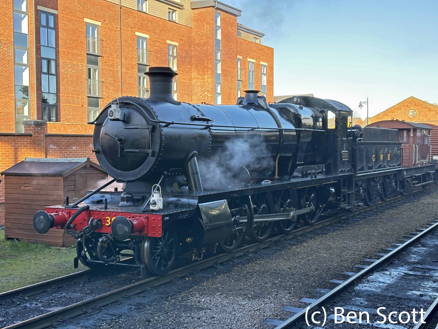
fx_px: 607
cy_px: 164
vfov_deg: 30.3
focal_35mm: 48
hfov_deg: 39.7
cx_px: 219
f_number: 1.78
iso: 64
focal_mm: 6.86
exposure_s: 1/318
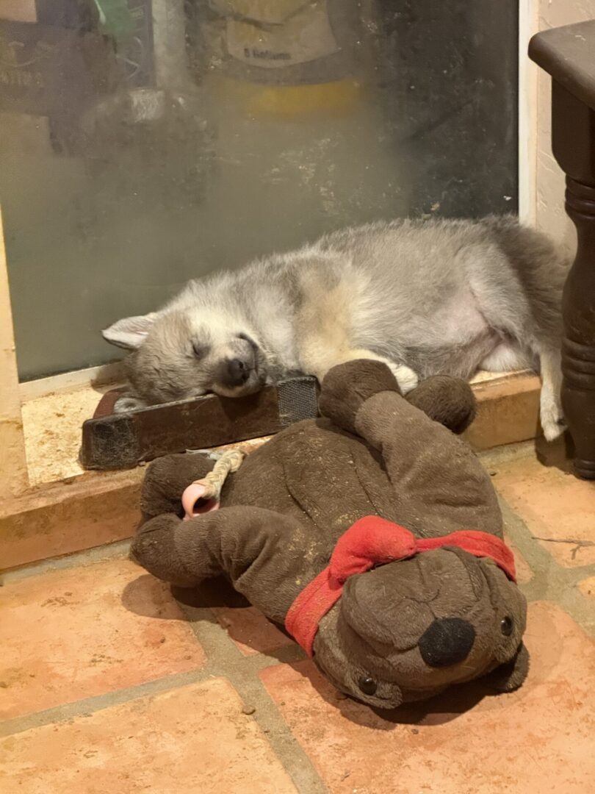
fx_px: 2750
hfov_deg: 12.3
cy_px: 397
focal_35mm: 120
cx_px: 298
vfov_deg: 16.4
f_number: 2.8
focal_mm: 15.66
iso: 1600
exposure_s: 1/30
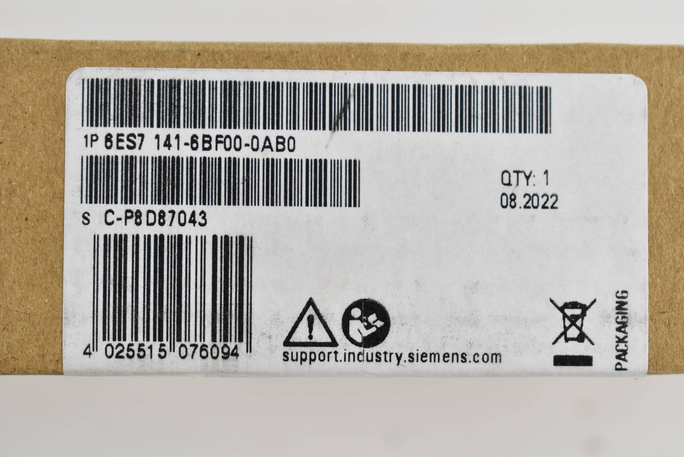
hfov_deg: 28.1
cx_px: 342
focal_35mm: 72
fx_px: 1369
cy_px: 228
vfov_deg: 19.0
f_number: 5.3
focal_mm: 48
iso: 100
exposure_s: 1/15
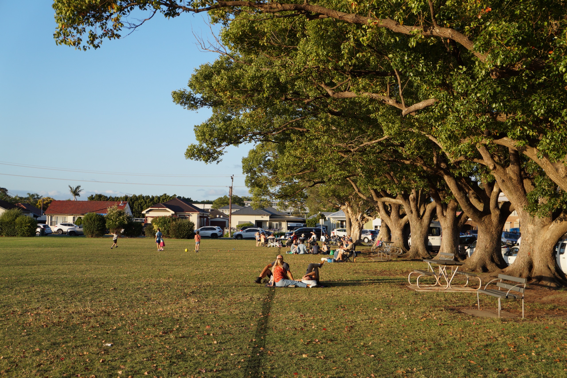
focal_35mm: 50
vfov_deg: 27.2
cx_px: 284
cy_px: 189
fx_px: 779
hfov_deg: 40.0
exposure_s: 1/250
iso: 100
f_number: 5.6
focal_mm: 33
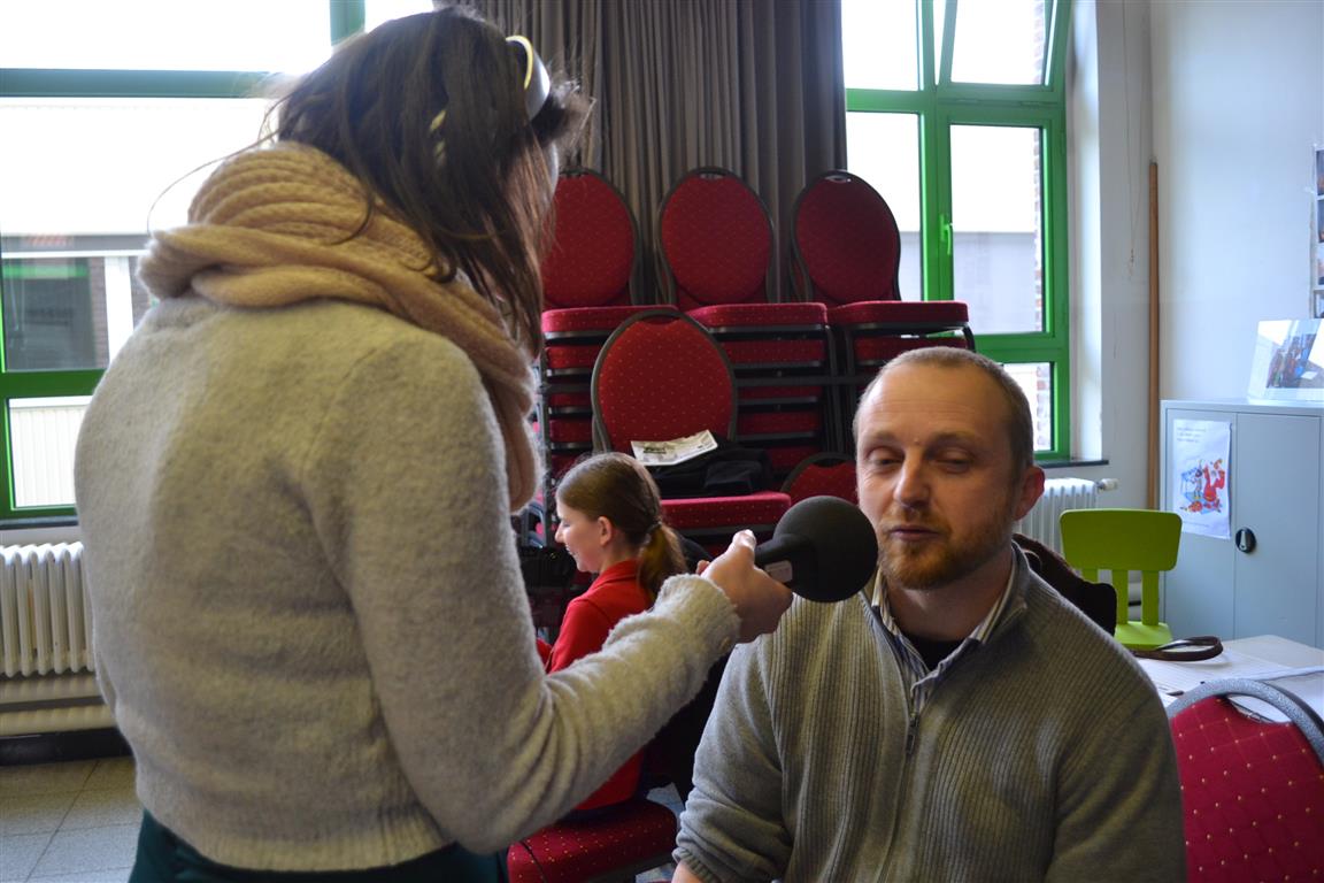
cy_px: 442
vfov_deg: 43.6
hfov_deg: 61.9
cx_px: 662
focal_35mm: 30
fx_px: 1103
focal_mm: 20
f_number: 3.8
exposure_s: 1/60
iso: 560
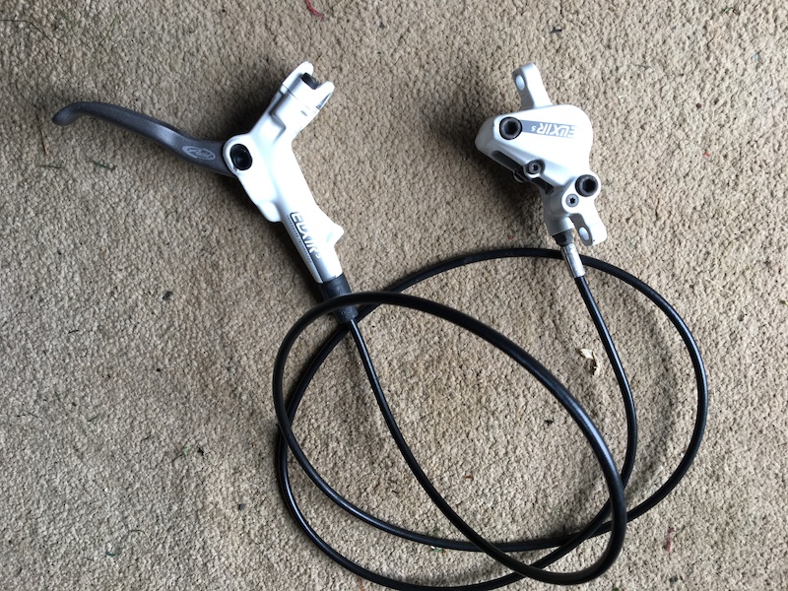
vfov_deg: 48.2
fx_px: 660
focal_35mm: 29
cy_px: 296
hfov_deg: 61.7
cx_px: 394
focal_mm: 4.15
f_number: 2.2
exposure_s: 1/50
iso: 32
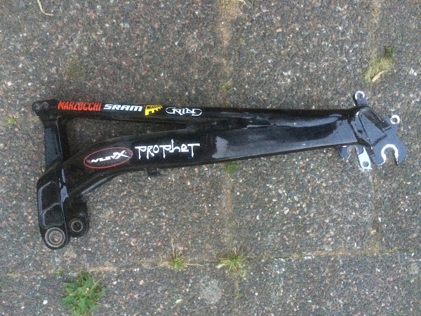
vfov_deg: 48.2
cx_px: 210
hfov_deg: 61.7
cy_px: 158
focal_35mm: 29
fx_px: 353
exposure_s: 1/17
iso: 640
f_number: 2.2
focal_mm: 4.15
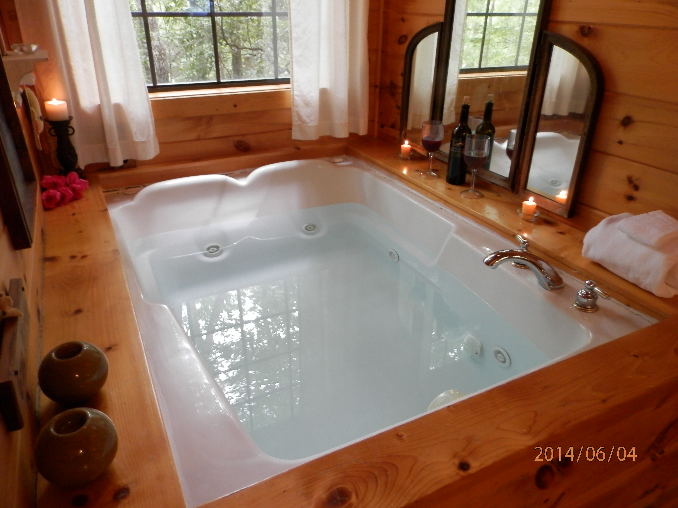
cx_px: 339
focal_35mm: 25
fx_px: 490
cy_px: 254
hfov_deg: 69.4
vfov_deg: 54.9
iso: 200
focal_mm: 4.5
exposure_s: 1/13
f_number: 3.1
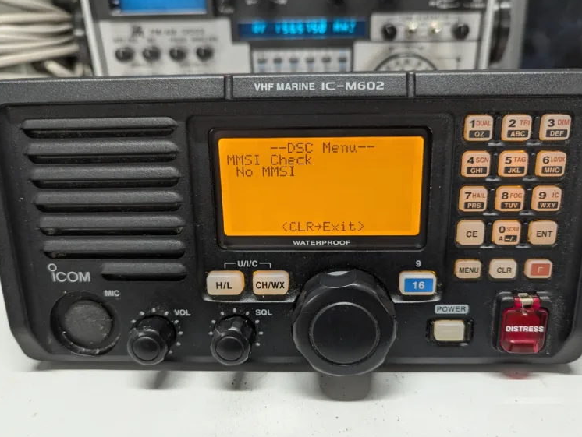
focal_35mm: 29
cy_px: 248
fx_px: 488
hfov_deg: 61.6
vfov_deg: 48.2
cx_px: 304
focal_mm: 6.81
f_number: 1.85
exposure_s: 1/77
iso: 285
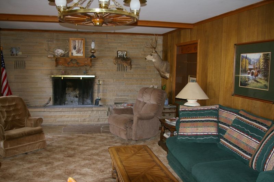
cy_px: 91
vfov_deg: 41.6
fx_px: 240
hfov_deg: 59.5
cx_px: 137
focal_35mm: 32
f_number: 4
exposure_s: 1/30
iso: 200
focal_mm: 21
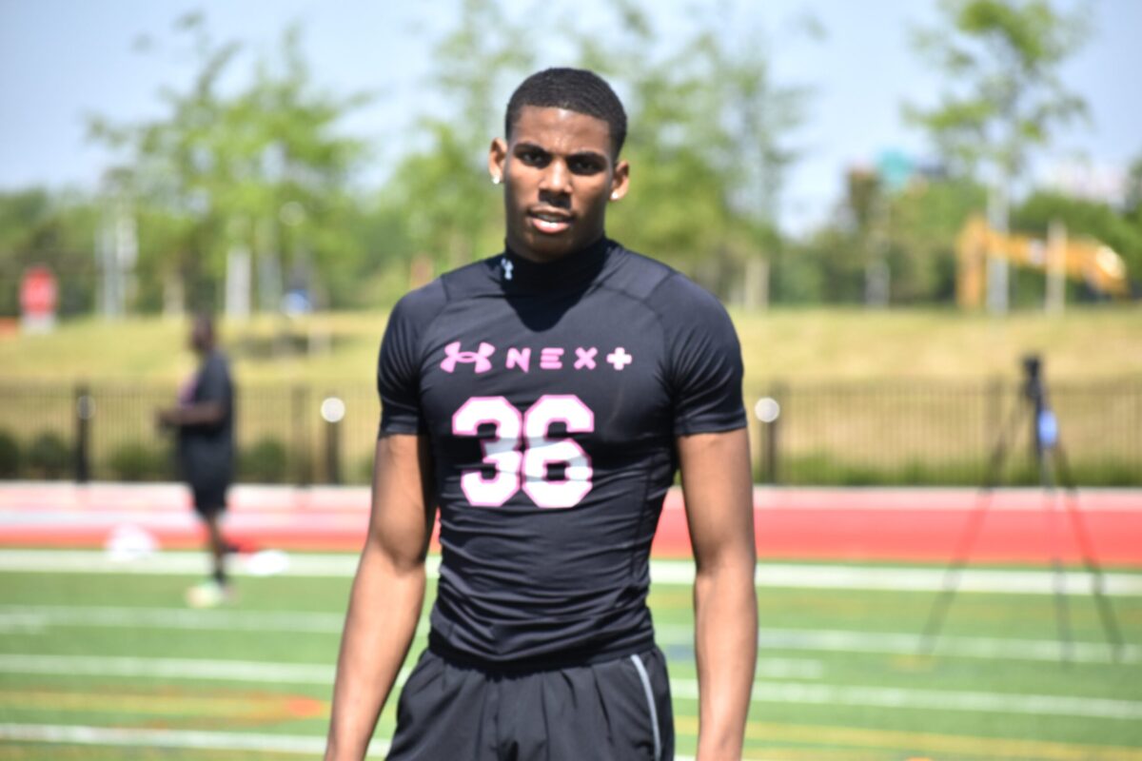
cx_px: 571
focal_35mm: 225
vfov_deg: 6.1
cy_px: 380
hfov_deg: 9.1
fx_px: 7137
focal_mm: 150
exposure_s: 1/1250
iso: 200
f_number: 6.3
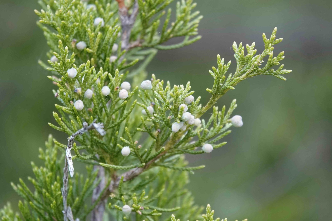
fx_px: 5532
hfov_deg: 3.4
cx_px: 166
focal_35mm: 600
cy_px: 110
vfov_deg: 2.3
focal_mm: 220
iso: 320
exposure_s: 1/250
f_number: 4
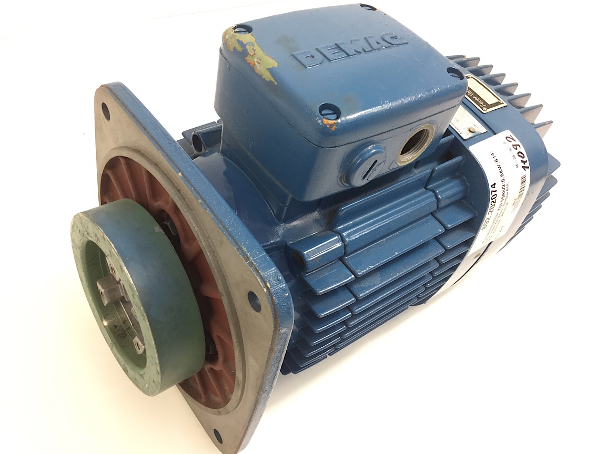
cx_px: 294
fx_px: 560
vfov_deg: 44.2
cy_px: 225
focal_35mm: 32
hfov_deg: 56.8
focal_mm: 3.3
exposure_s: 1/33
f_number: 2.4
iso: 64
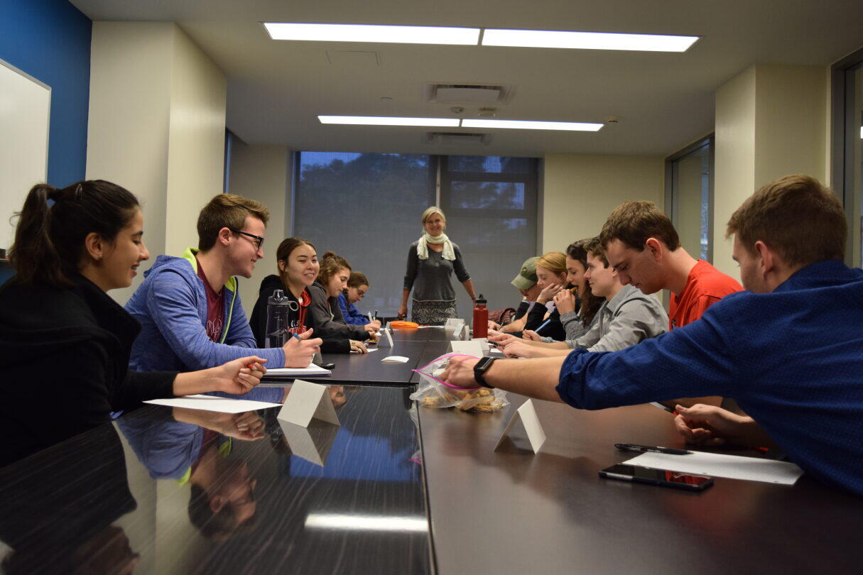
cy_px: 288
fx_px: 827
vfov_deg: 38.4
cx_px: 432
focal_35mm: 34
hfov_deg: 55.1
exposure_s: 1/100
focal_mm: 23
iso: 800
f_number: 4
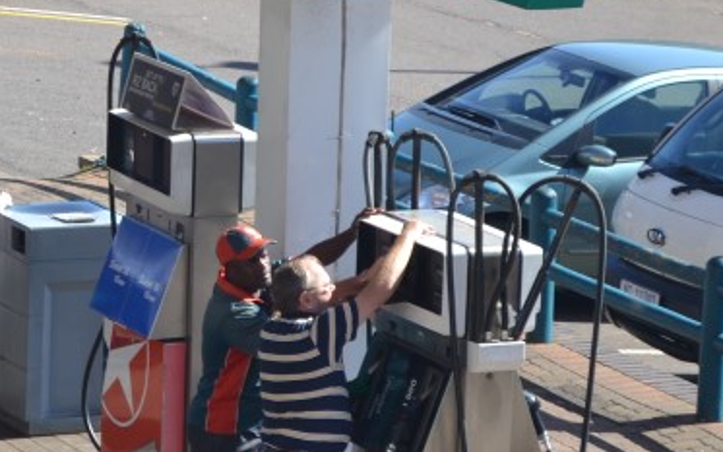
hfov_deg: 8.1
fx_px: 5114
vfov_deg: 5.0
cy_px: 19
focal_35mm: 260
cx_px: 14
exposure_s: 1/160
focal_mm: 55
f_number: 6.3
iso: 100
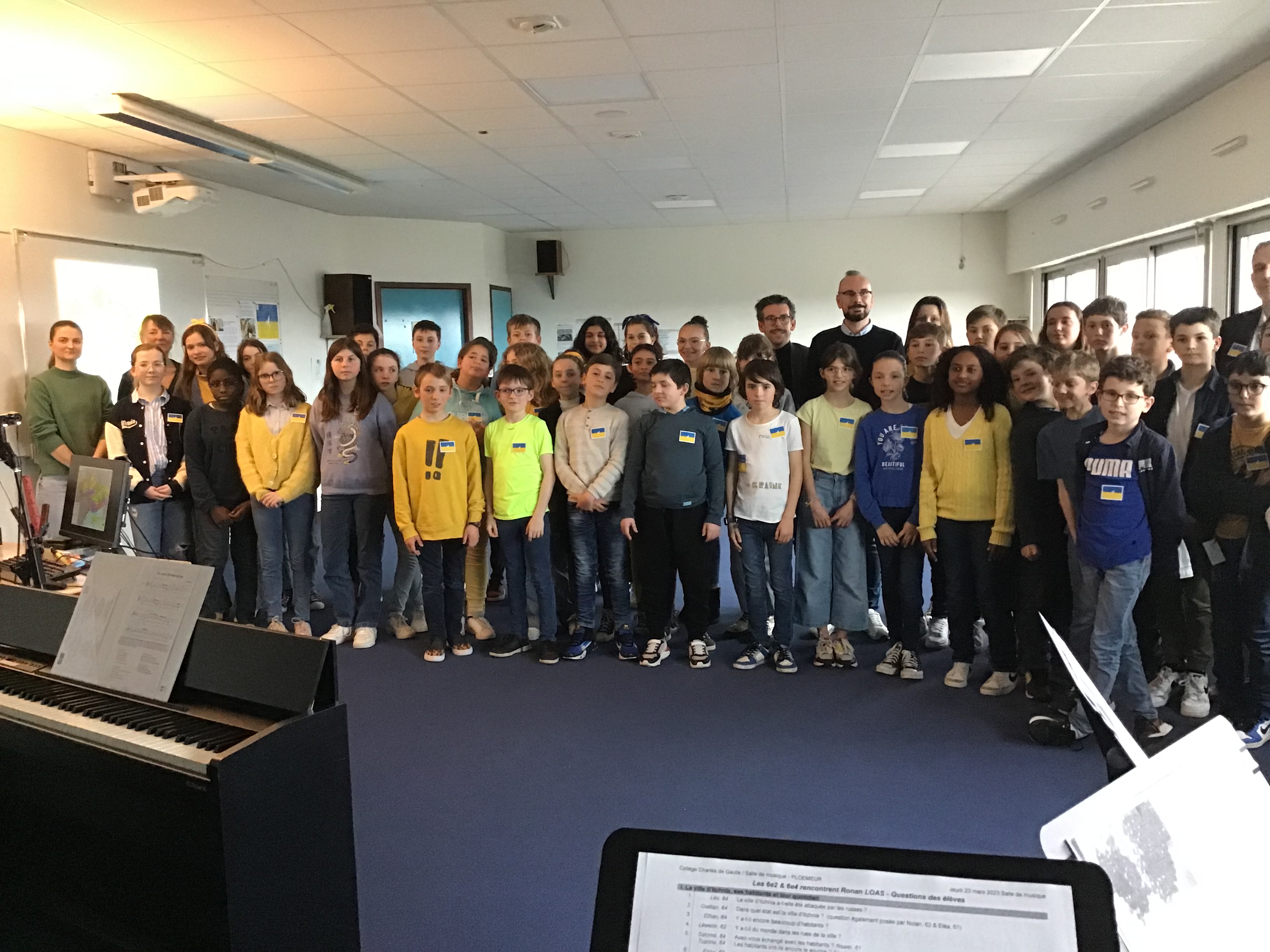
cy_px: 476
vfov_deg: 45.4
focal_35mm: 31
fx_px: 1137
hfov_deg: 58.4
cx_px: 635
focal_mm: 3.3
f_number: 2.4
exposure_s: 1/25
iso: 250
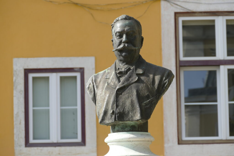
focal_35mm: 216
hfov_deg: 9.5
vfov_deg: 6.4
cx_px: 117
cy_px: 78
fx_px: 1404
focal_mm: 78.73
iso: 125
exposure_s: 1/640
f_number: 4
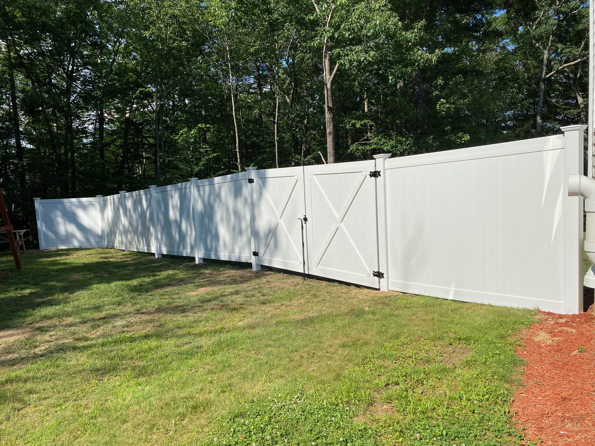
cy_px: 223
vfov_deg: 53.1
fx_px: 447
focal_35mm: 26
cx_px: 298
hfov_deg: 67.3
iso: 32
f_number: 1.8
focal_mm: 4.25
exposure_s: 1/4808
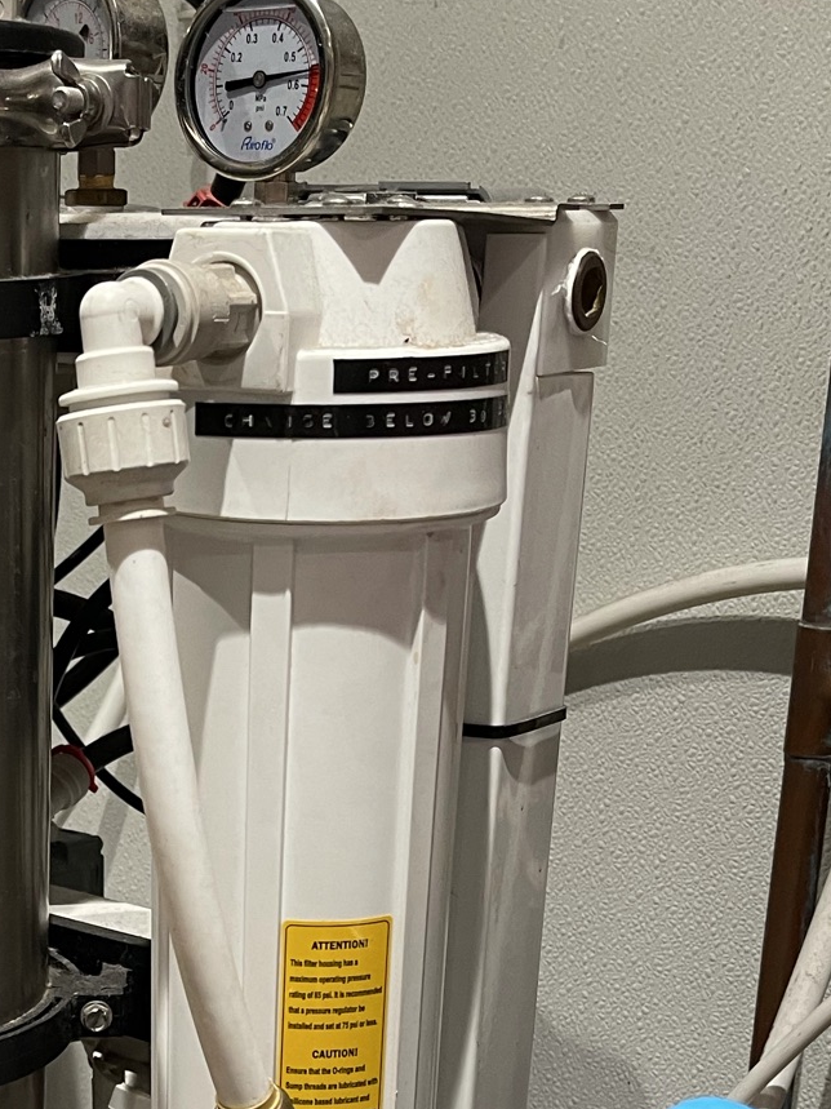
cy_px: 870
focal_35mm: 62
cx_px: 67
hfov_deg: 23.0
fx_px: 1985
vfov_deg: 30.5
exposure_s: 1/60
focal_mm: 5.1
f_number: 1.6
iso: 160
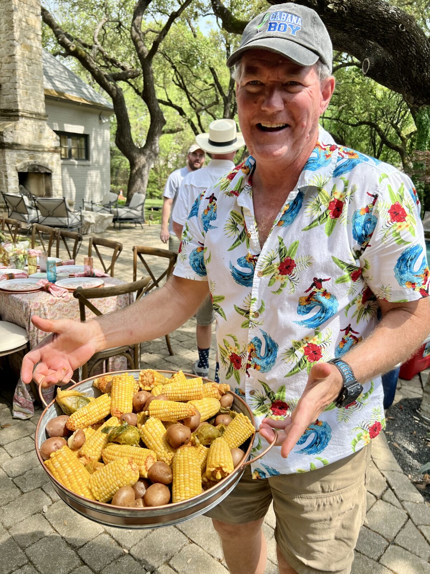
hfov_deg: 53.1
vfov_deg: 67.3
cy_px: 287
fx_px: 431
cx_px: 215
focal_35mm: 26
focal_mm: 5.7
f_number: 1.5
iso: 50
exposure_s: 1/1079
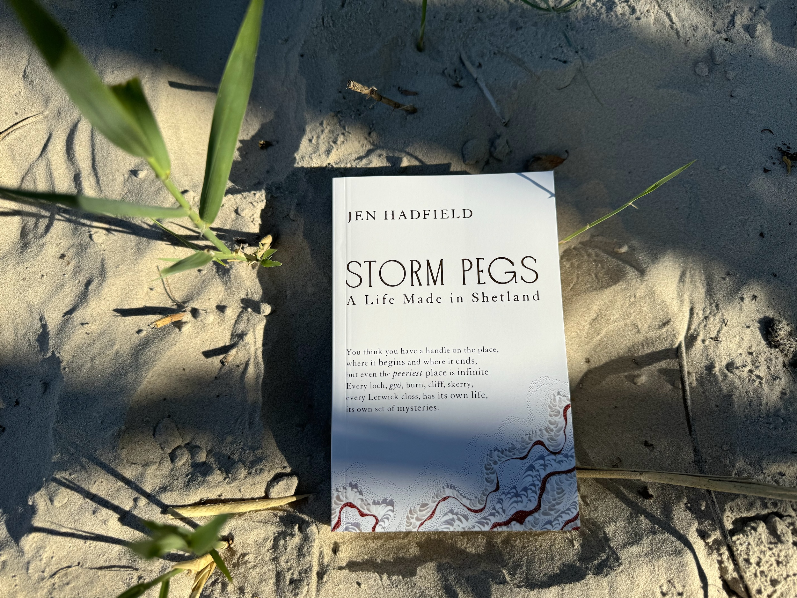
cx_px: 398
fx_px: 553
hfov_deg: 71.6
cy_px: 299
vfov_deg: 56.8
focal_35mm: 24
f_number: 1.78
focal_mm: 6.76
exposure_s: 1/6410
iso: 80
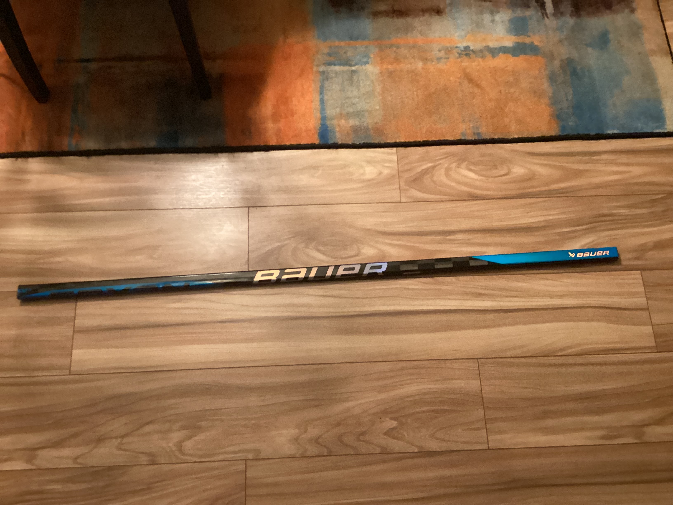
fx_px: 603
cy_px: 252
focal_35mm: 31
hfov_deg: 58.4
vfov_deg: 45.4
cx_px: 336
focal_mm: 3.3
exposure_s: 1/30
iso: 500
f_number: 2.4
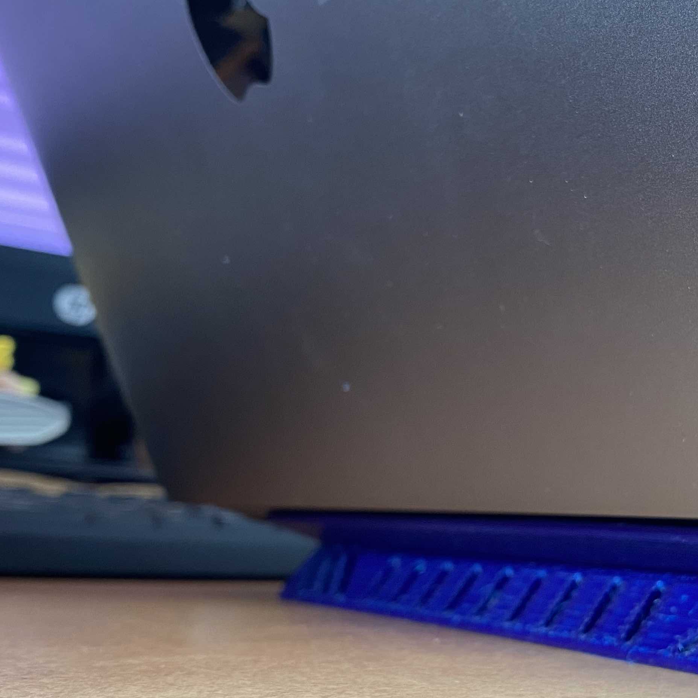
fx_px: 1141
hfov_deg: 33.5
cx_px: 506
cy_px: 406
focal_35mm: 50
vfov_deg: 34.0
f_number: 1.8
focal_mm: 4.25
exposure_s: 1/60
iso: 160
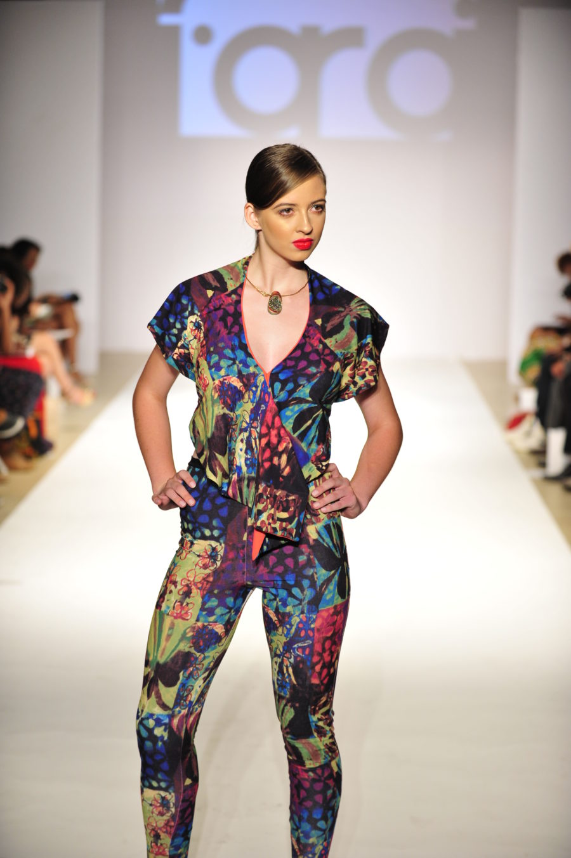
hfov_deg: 17.0
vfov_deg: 25.4
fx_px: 1906
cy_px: 429
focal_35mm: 80
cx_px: 286
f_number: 2.8
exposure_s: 1/400
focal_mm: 80
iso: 1250
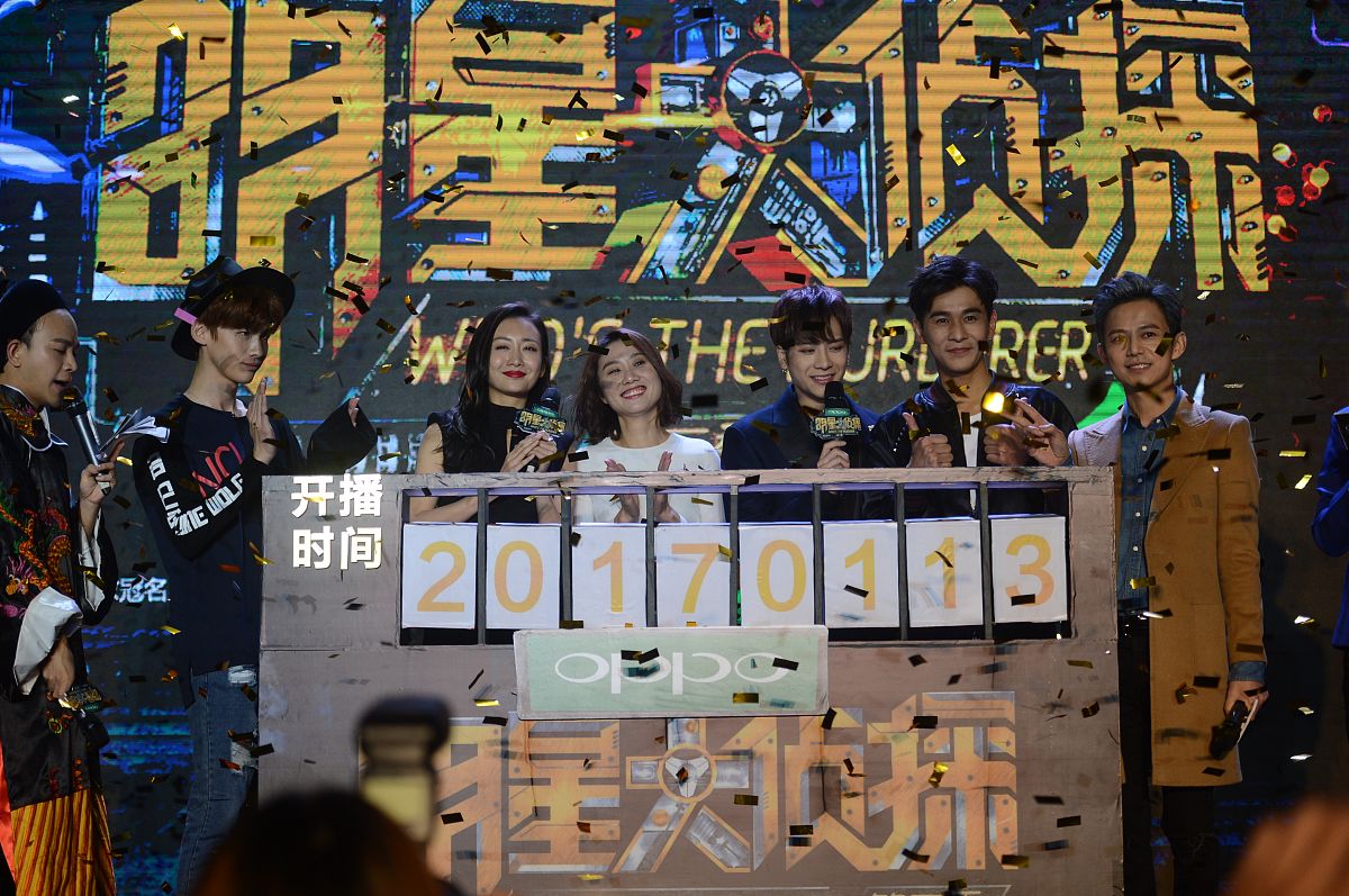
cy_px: 448
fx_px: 2620
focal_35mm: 70
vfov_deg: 19.4
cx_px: 674
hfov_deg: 28.9
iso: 1000
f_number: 2.8
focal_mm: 70
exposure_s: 1/1600
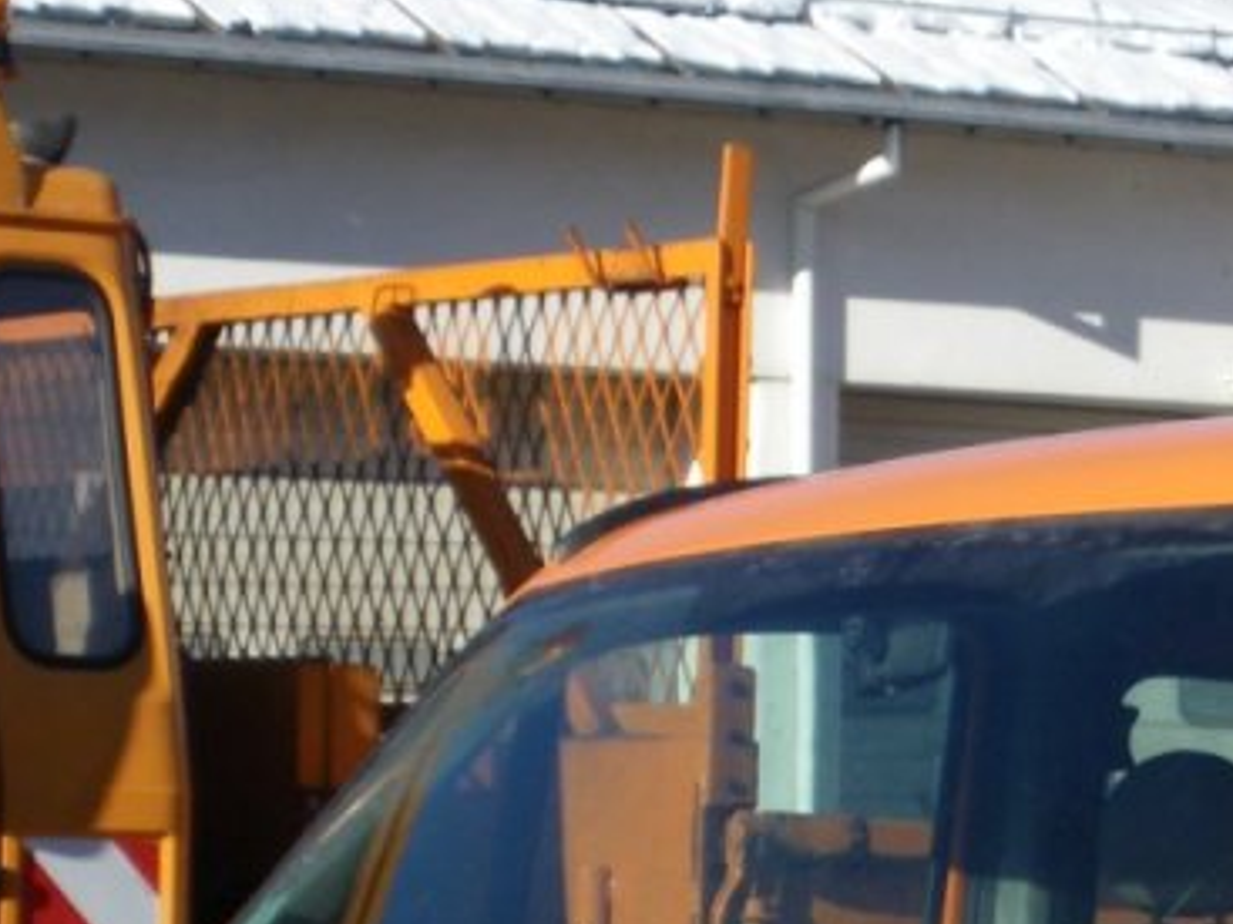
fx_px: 6338
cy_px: 1374
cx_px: 1619
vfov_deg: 8.2
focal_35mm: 178
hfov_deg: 10.8
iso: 64
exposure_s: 1/320
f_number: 4.4
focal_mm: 9
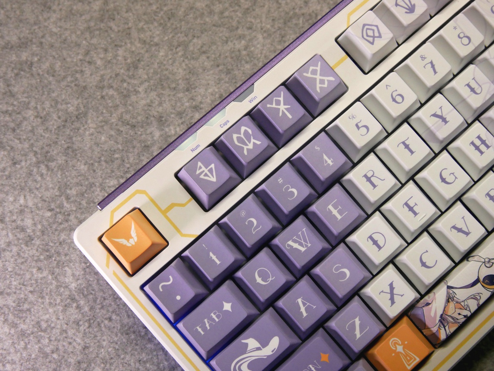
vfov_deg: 36.0
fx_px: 571
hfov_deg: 46.8
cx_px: 247
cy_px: 186
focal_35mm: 40
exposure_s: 1/125
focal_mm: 20
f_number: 7.1
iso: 1250
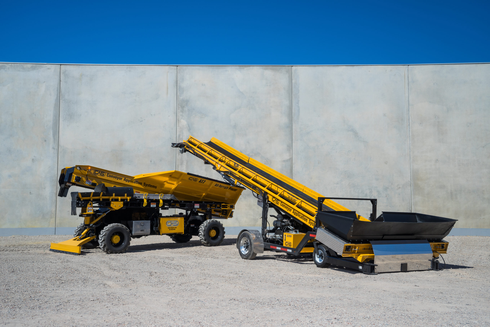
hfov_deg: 48.4
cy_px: 164
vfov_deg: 33.4
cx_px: 245
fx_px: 545
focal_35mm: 40
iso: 250
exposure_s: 1/500
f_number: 7.1
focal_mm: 40
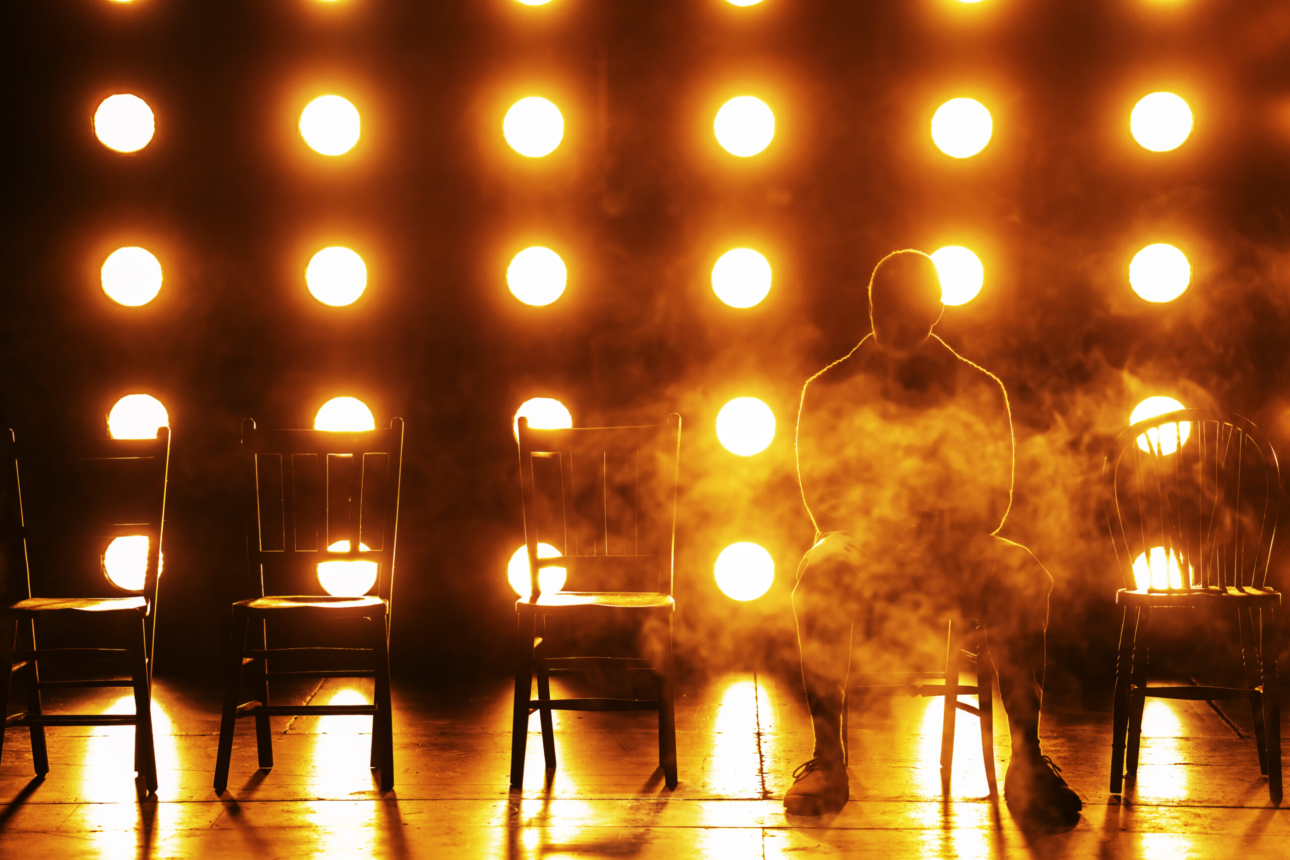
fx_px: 4622
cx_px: 645
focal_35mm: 129
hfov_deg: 15.9
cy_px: 430
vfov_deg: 10.6
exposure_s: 1/160
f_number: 2.8
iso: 3200
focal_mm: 129
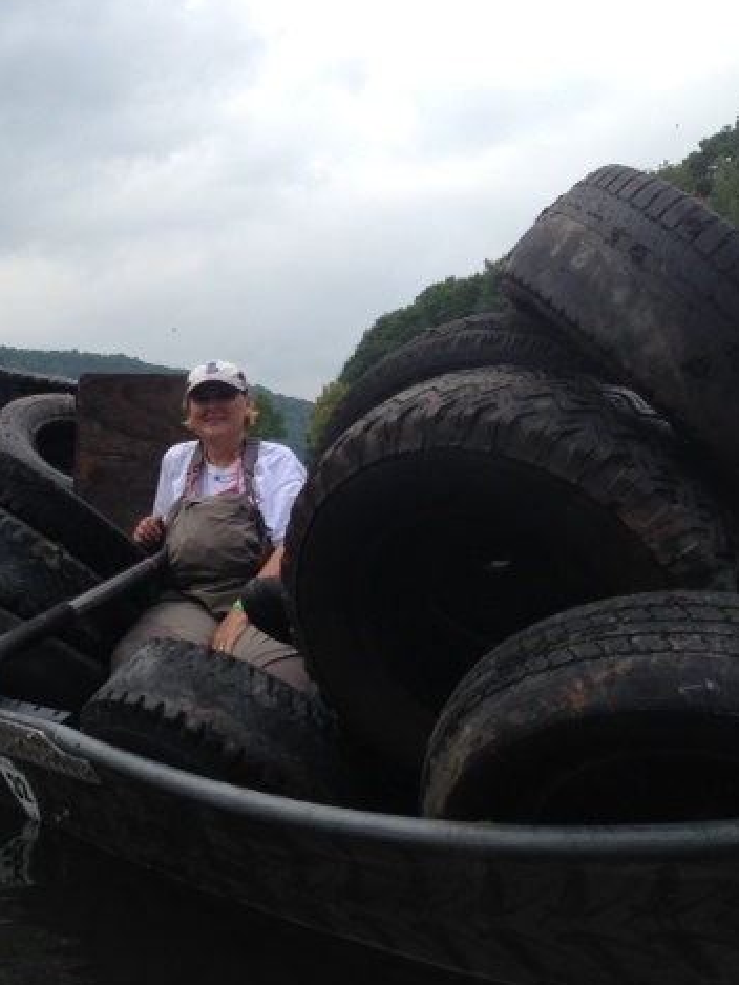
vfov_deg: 42.1
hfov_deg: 31.4
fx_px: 1280
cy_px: 494
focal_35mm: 45
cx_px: 147
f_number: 2.4
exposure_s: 1/742
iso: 50
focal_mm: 4.12
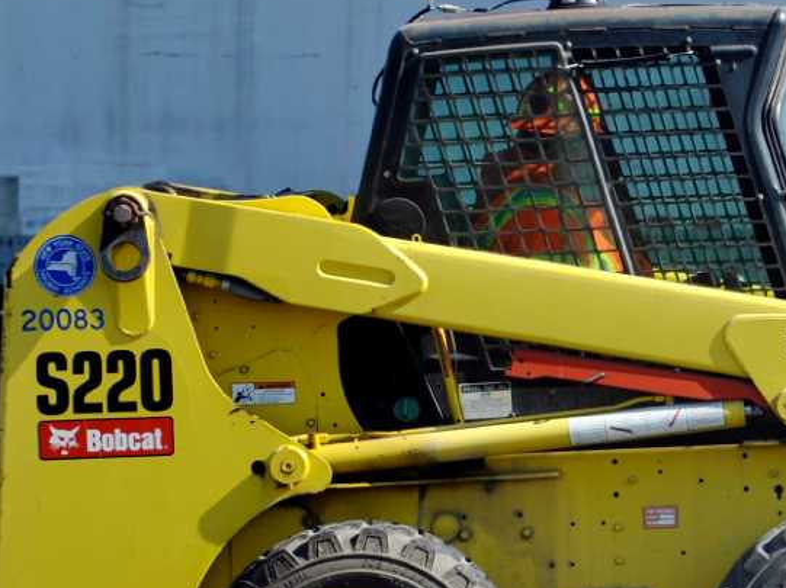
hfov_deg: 3.6
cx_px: 953
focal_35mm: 546
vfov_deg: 2.7
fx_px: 12389
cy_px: 200
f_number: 5.6
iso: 100
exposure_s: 1/800
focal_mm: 150
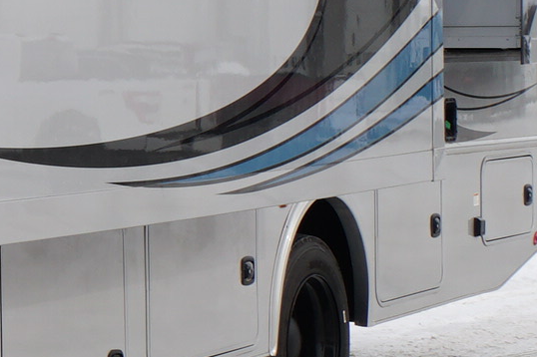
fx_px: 1875
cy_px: 117
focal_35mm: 126
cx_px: -644
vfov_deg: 10.9
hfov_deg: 13.2
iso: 100
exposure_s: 1/125
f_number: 11
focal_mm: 15
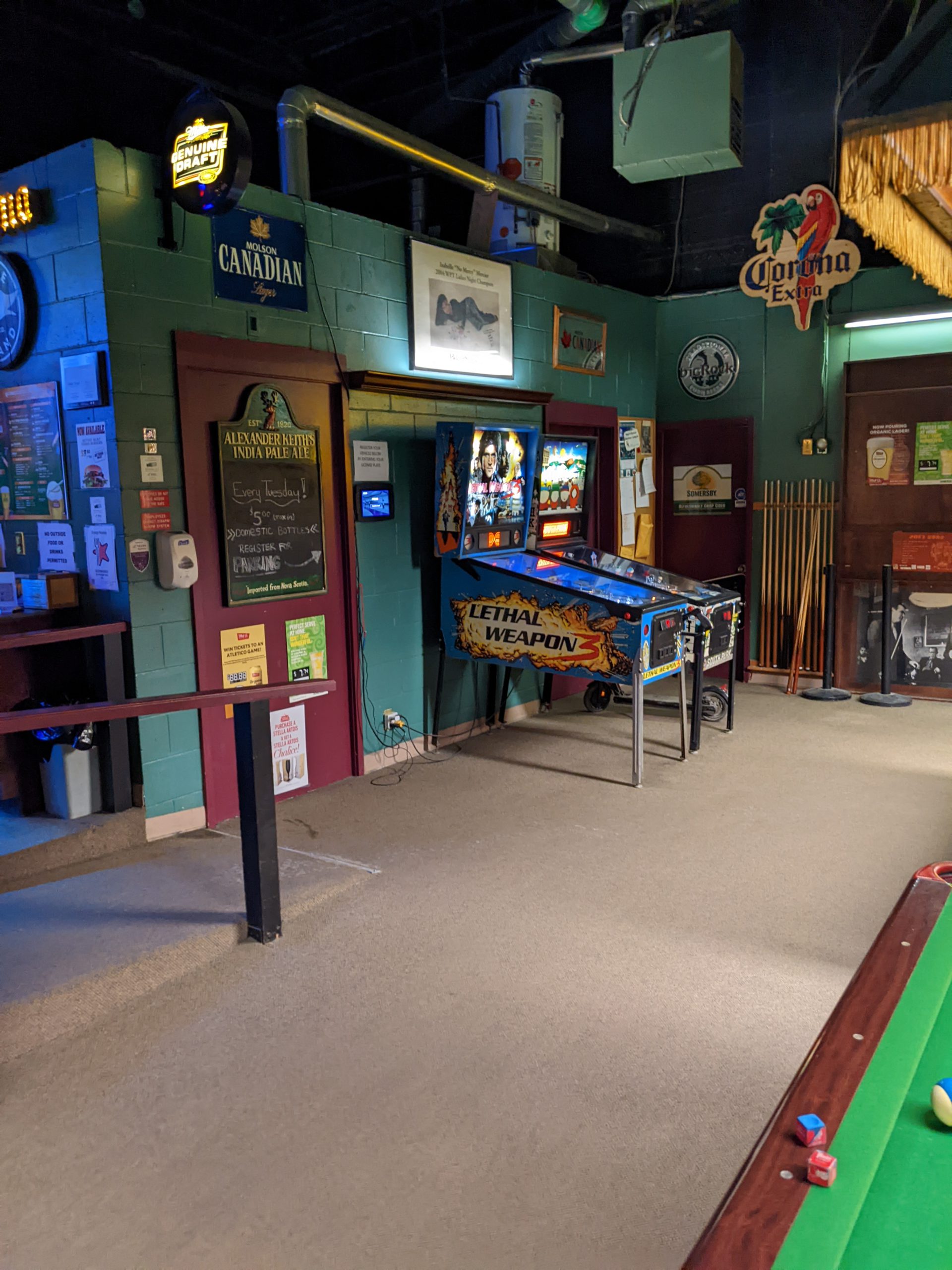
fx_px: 990
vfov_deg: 65.3
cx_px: 476
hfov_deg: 51.4
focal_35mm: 27
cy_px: 635
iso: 327
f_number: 1.73
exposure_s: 1/24
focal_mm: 4.38
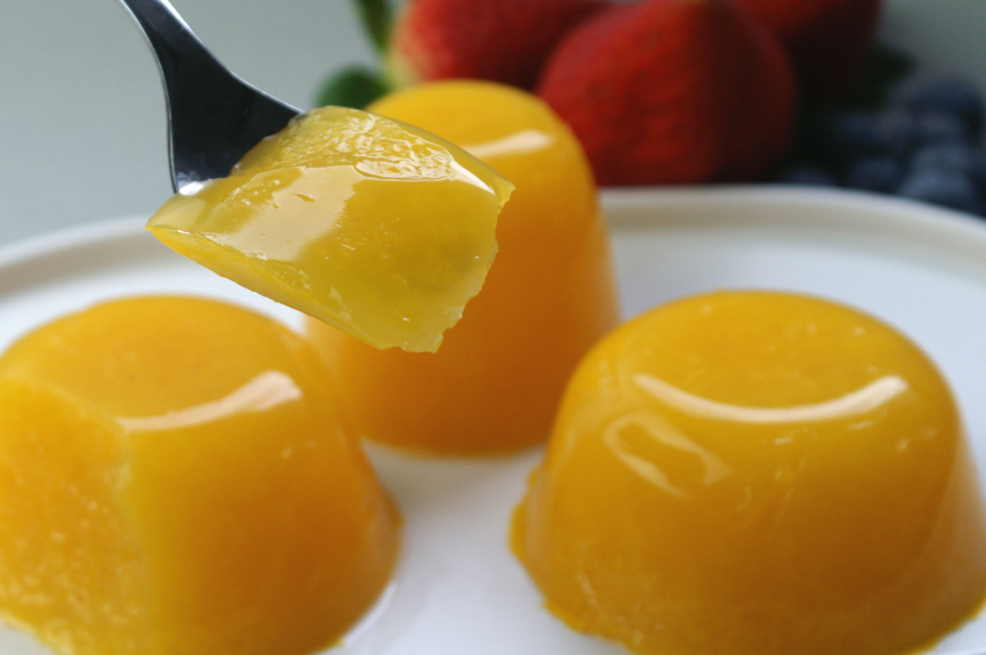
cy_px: 229
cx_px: 405
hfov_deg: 19.5
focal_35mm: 105
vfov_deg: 13.0
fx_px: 2874
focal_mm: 50
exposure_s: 1/320
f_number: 6.3
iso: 400
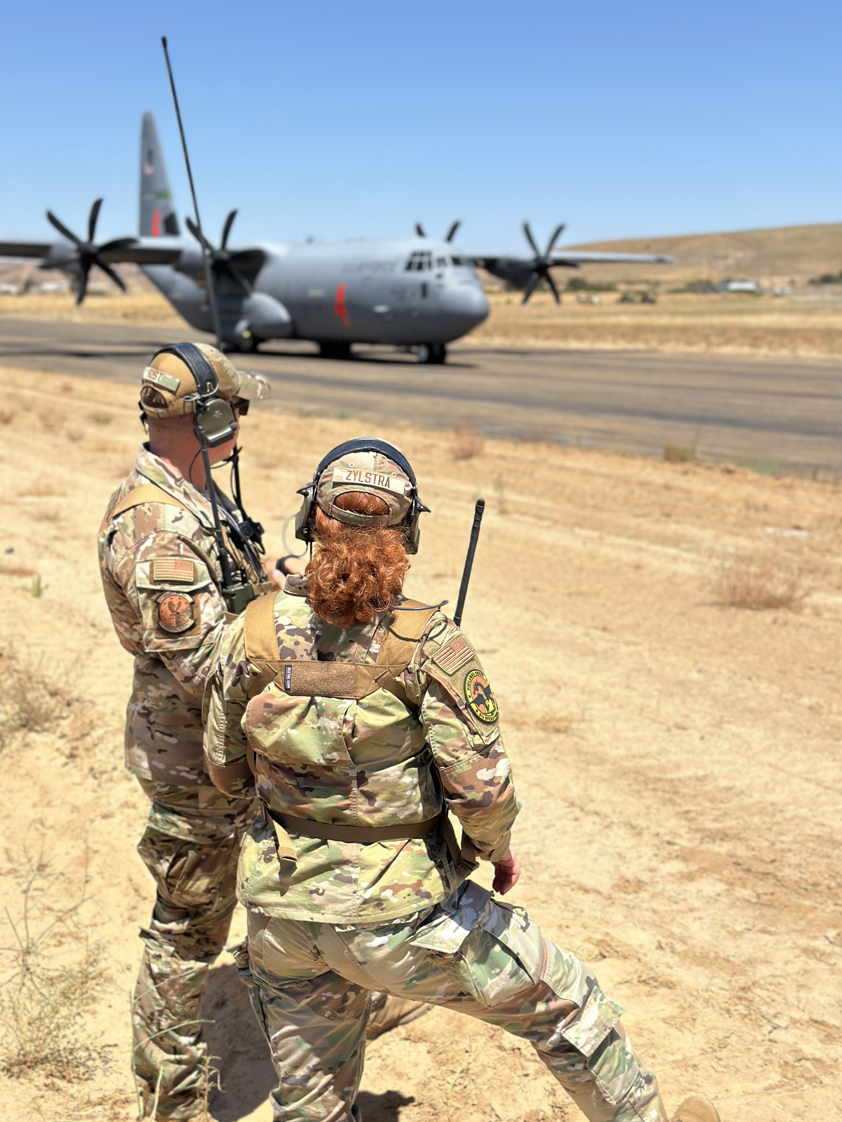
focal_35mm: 48
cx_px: 421
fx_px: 1557
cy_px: 561
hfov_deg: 30.3
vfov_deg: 39.7
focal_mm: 6.86
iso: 100
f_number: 1.78
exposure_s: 1/7092
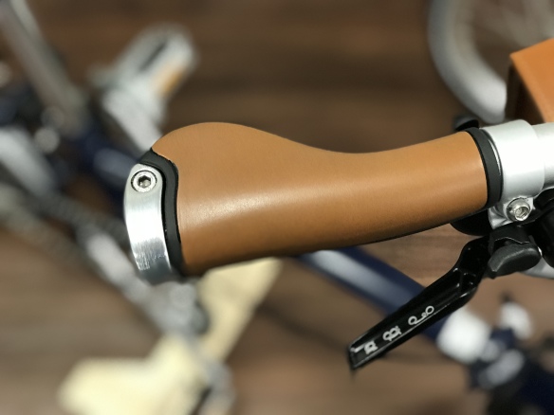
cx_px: 277
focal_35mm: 57
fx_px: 912
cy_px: 208
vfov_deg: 25.7
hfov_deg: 33.8
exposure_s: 1/50
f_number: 2.8
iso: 320
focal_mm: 6.6
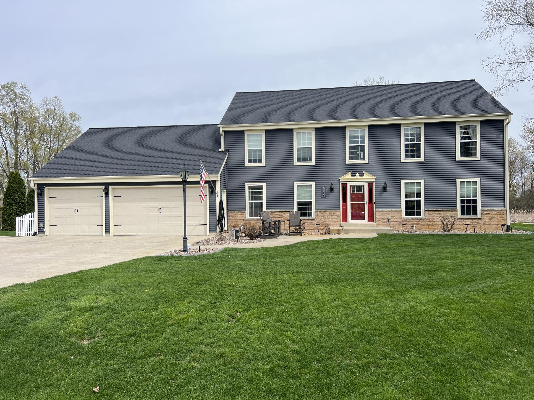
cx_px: 267
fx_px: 401
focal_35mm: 26
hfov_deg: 67.3
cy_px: 200
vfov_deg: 53.1
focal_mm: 5.7
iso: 50
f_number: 1.5
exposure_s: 1/2841
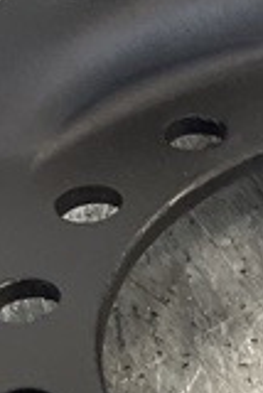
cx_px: 499
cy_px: 486
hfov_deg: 9.6
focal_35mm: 135
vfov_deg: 14.6
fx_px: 1476
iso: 500
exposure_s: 1/40
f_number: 1.6
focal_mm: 4.2
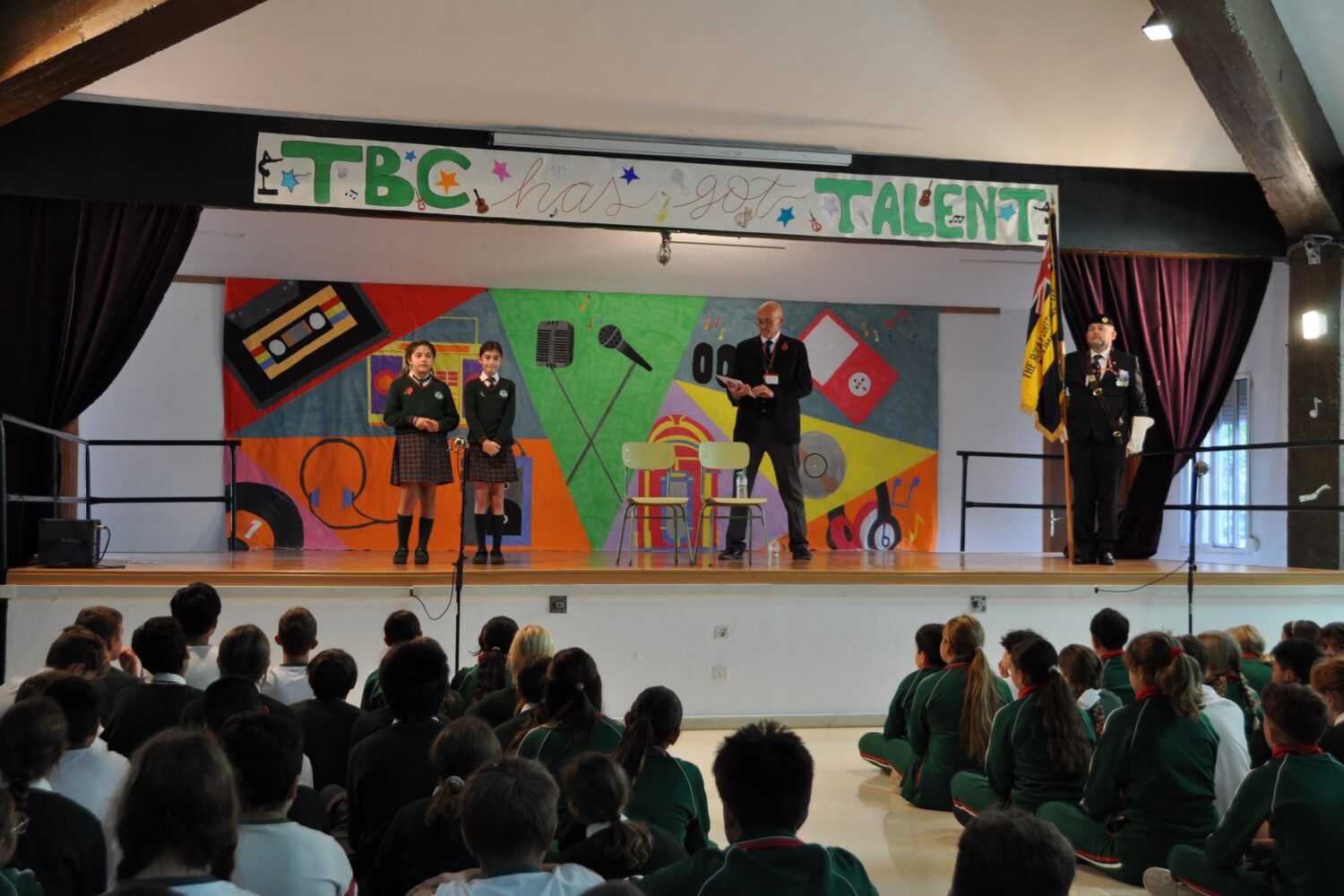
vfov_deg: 31.9
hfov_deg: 46.4
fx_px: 1568
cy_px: 448
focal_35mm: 42
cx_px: 672
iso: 500
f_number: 4
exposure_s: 1/15
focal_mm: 28
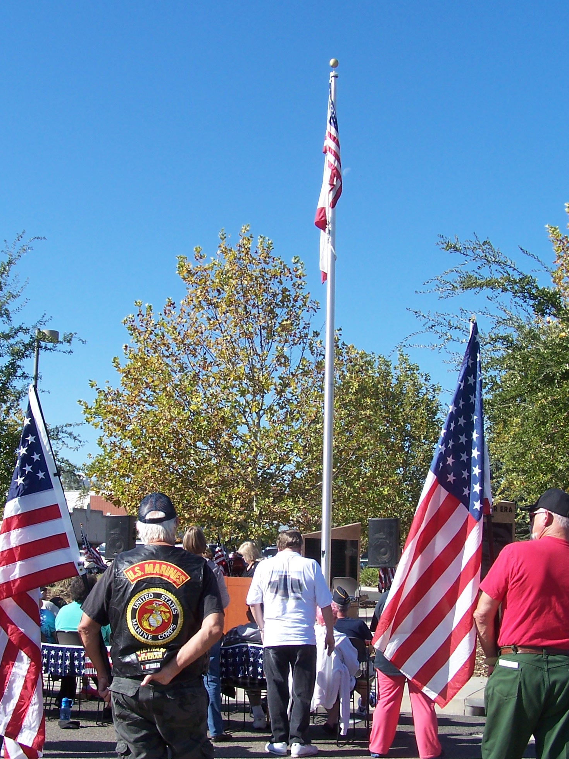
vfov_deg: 38.1
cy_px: 428
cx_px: 262
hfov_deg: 29.1
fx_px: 1096
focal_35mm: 50
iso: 80
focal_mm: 6.3
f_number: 4
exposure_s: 1/500
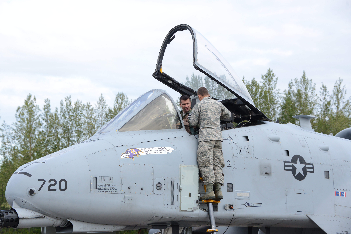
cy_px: 117
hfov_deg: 23.9
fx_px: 829
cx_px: 176
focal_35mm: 85
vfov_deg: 16.1
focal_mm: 85
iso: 800
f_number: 6.3
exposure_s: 1/1000
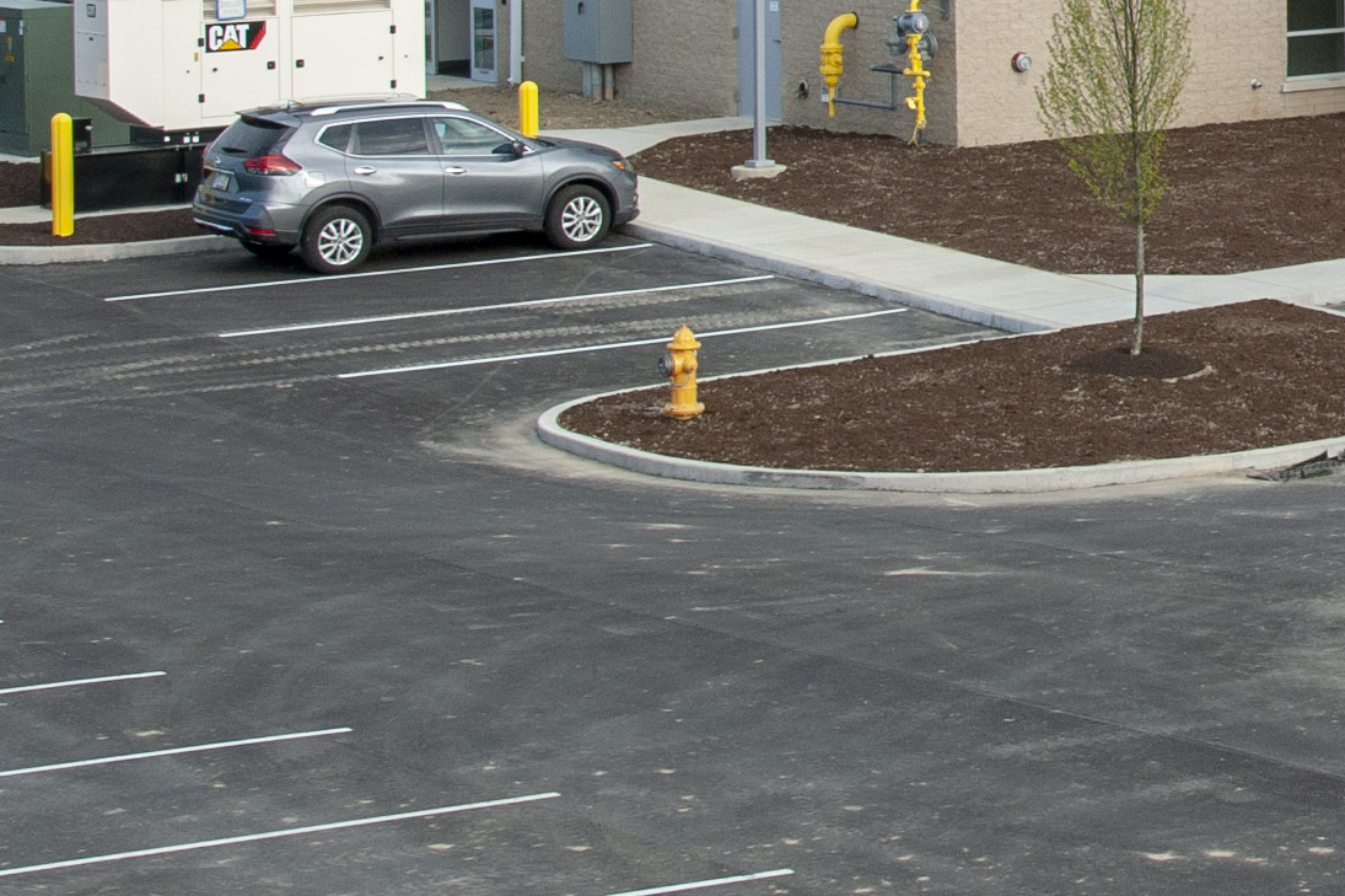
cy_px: -371
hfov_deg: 14.2
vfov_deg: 9.8
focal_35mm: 136
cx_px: 1974
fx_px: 5079
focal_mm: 35
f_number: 10
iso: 400
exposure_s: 1/400
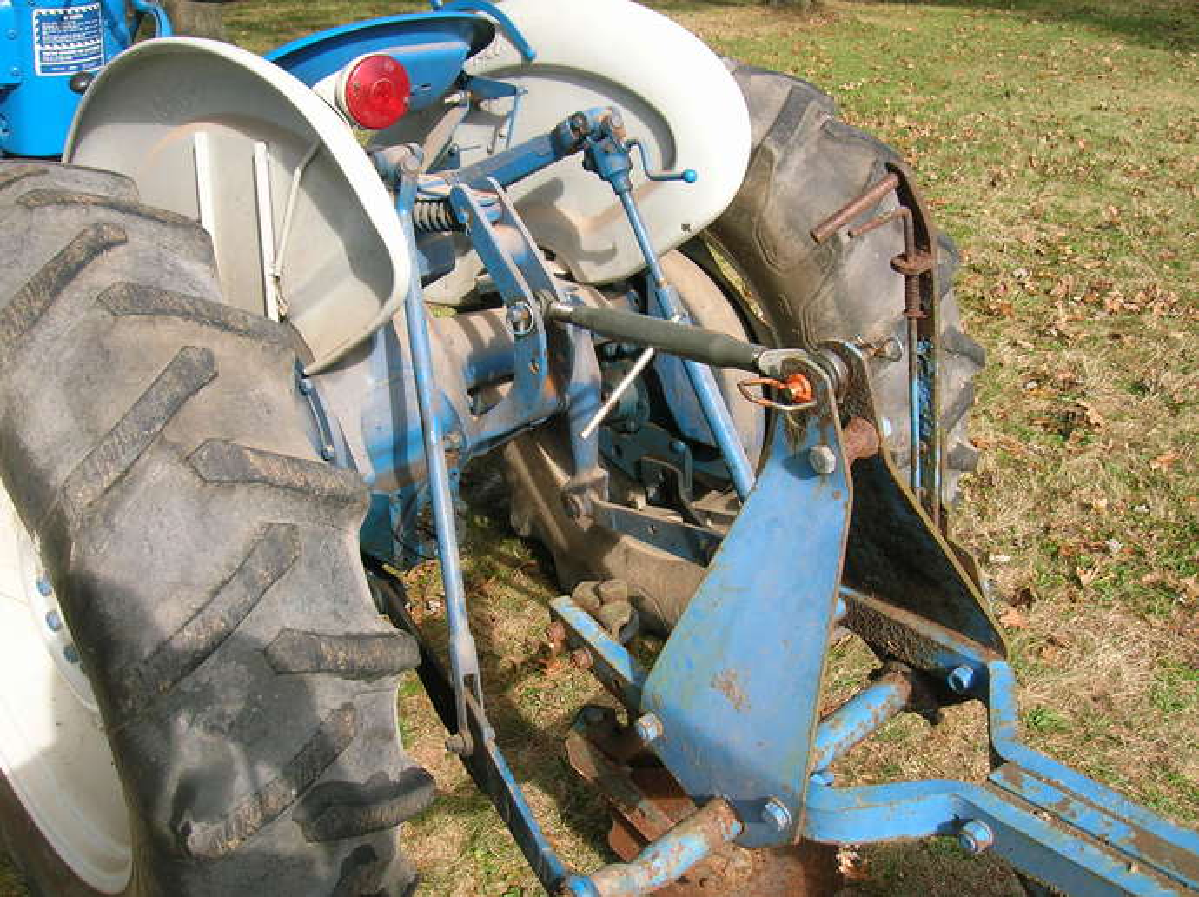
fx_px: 1176
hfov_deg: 54.0
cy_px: 448
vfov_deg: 41.7
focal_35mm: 34
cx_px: 600
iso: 50
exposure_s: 1/171
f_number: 4.9
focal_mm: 5.7
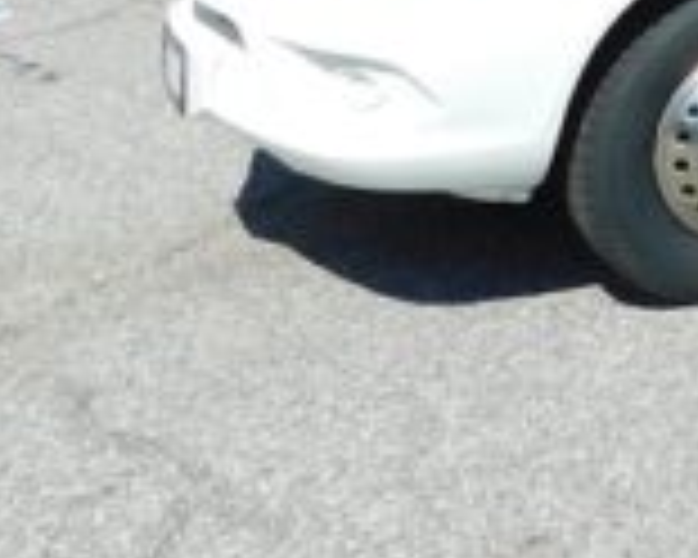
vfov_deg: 15.4
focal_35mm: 87
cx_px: 1261
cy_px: -428
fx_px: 1797
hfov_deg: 17.7
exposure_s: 1/400
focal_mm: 4
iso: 125
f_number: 6
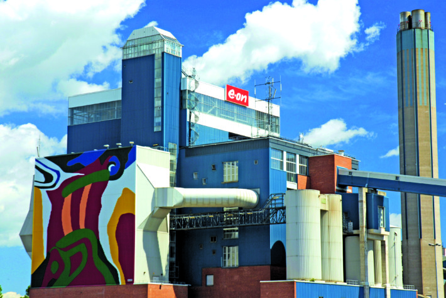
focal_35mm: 84
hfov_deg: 24.2
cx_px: 223
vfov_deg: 16.3
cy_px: 149
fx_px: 1042
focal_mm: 56
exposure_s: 1/50
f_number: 8
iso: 100
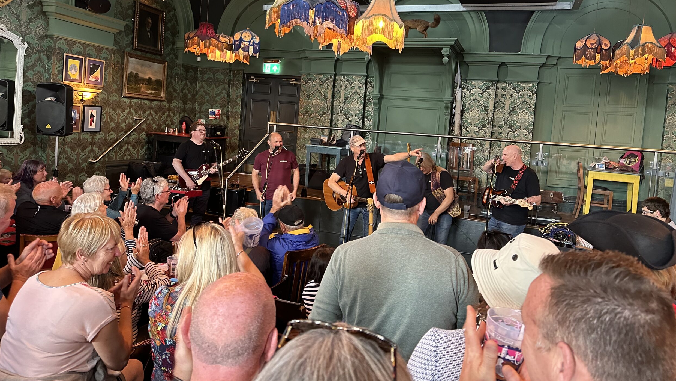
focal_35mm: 27
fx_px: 484
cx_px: 339
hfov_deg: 69.9
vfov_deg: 42.6
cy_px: 141
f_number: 1.78
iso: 500
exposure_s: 1/50
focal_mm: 6.86
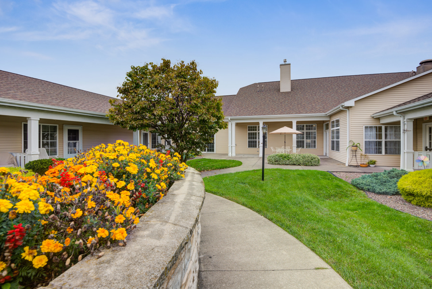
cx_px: 216
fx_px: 192
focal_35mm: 16
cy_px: 144
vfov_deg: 73.8
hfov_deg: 96.7
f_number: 9
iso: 200
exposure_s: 1/320
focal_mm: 16
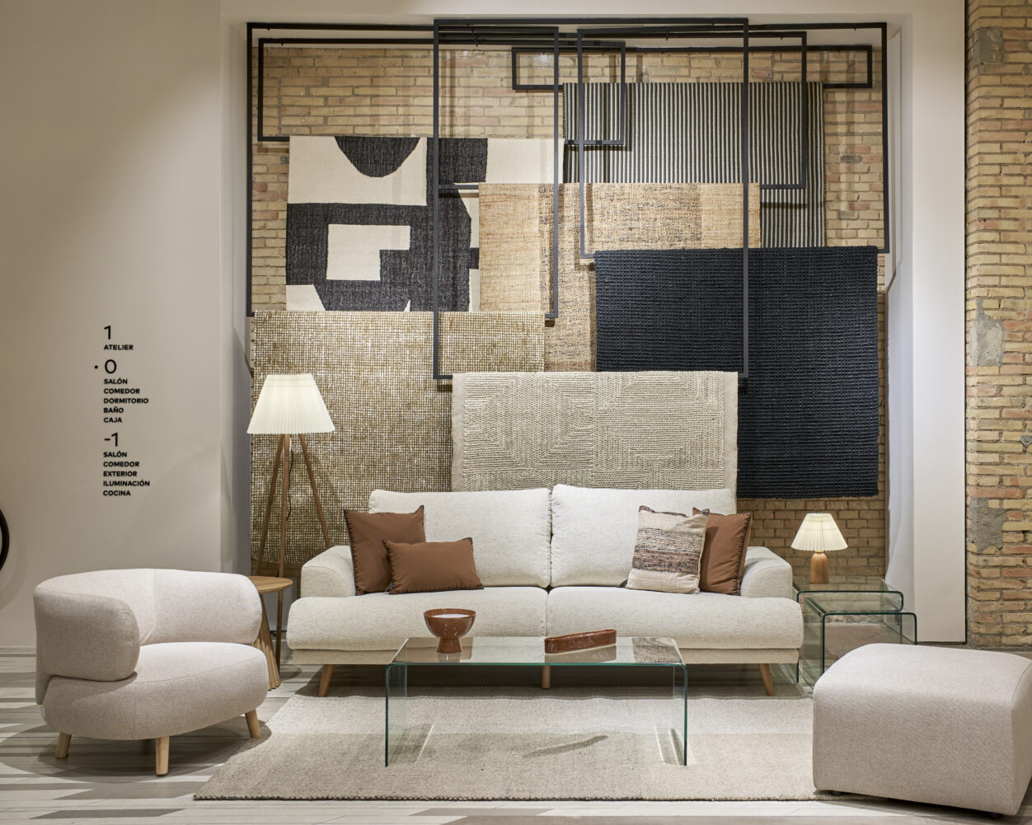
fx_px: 1160
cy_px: 407
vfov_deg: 39.1
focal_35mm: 38
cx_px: 561
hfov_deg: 47.9
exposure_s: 1/4
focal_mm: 33
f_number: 11
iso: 100
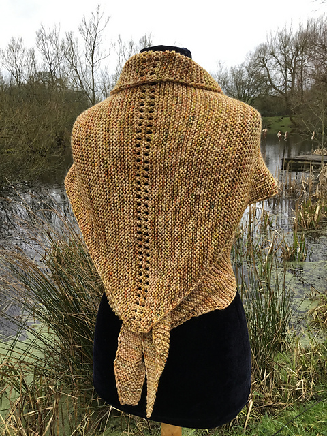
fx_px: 390
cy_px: 218
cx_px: 164
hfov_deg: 45.4
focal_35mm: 31
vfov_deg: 58.4
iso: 25
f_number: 2.4
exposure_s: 1/122
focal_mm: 3.3
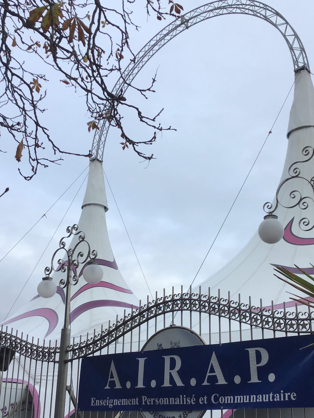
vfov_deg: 44.6
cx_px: 191
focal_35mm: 42
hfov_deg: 34.2
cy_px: 249
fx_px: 508
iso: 25
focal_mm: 3.3
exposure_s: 1/367
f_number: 2.4
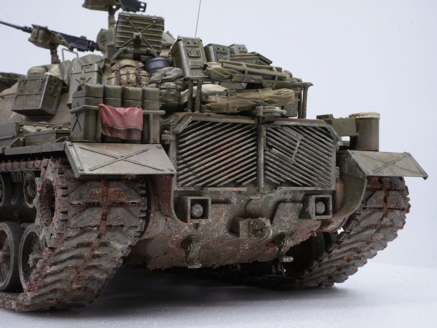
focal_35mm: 60
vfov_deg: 24.4
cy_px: 164
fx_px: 757
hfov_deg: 32.2
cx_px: 218
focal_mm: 30
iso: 200
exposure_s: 1/1.3
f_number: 22
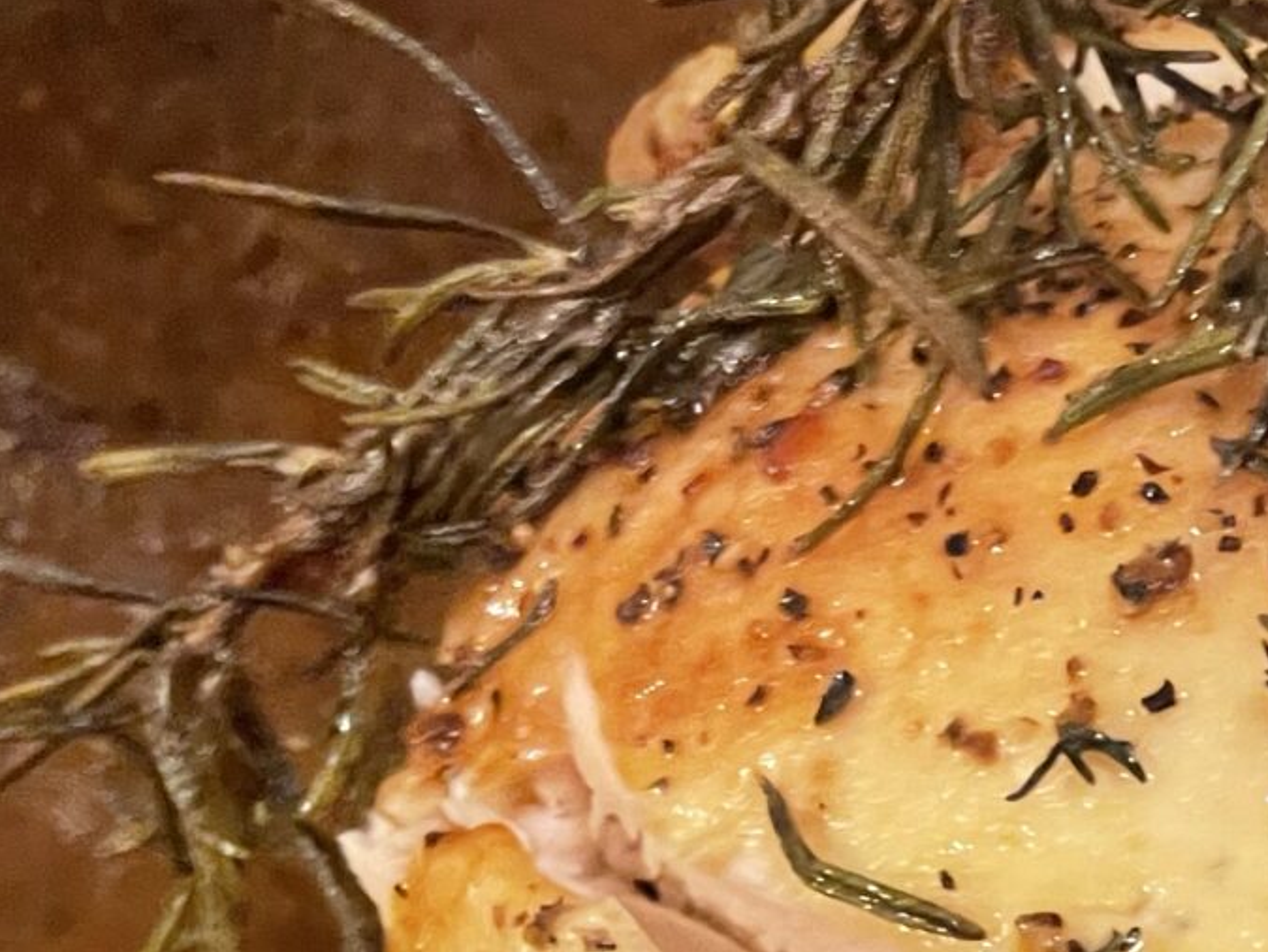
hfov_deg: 23.8
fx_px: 2895
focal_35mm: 79
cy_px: 1405
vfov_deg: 17.0
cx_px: 1219
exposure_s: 1/40
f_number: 1.6
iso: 400
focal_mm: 4.2
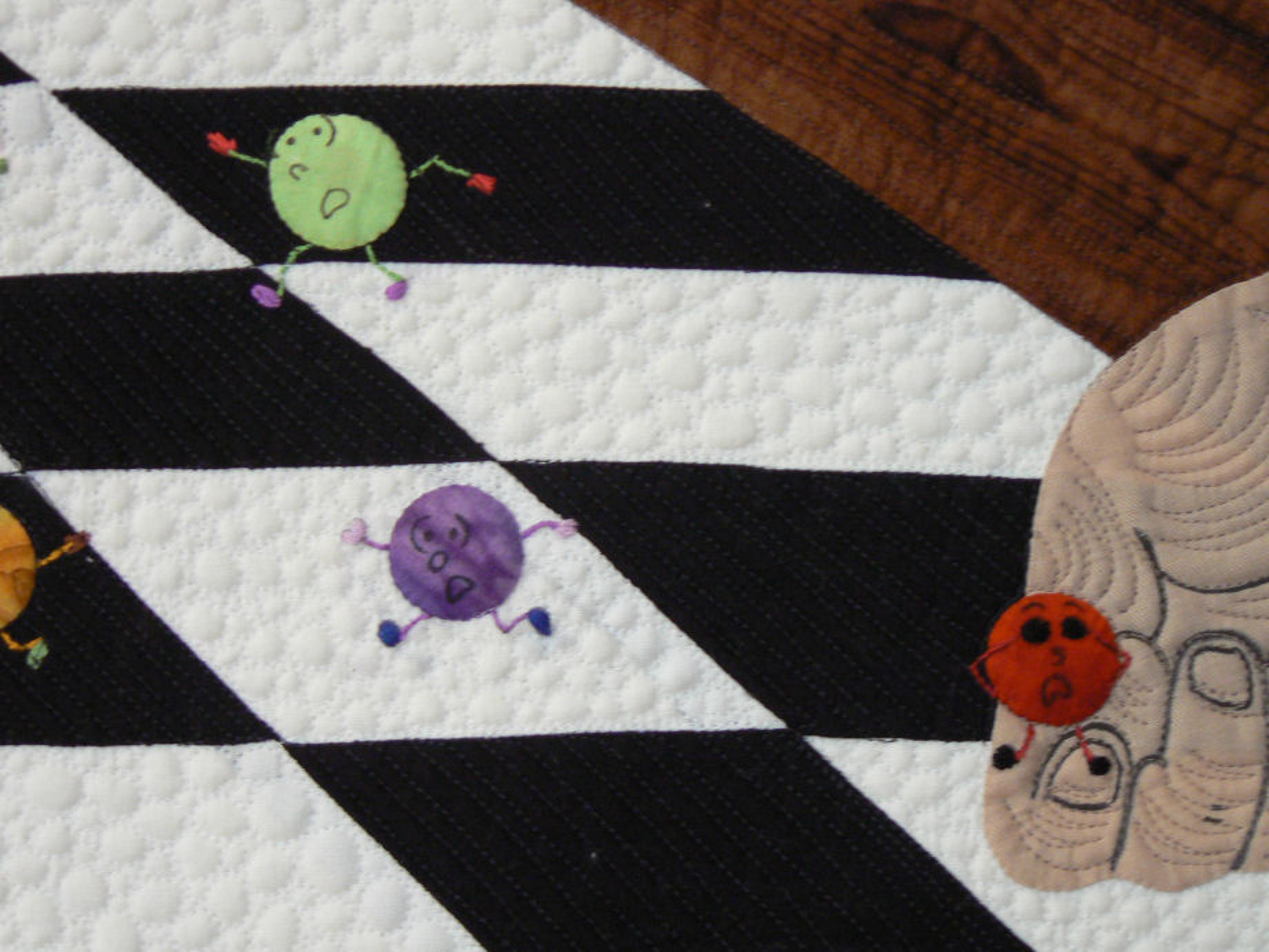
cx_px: 634
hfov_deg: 17.6
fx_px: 4106
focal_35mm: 112
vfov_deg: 13.2
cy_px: 476
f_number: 3.2
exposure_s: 1/15
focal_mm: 18.6
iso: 200
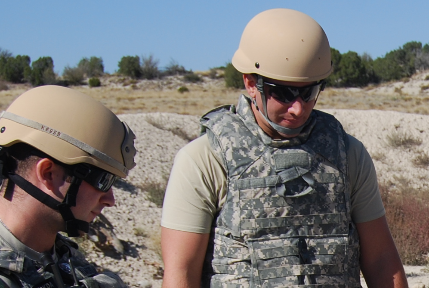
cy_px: 391
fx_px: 1457
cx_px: 594
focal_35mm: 122
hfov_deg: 15.7
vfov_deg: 11.0
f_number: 8
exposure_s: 1/400
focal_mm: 28
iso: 100
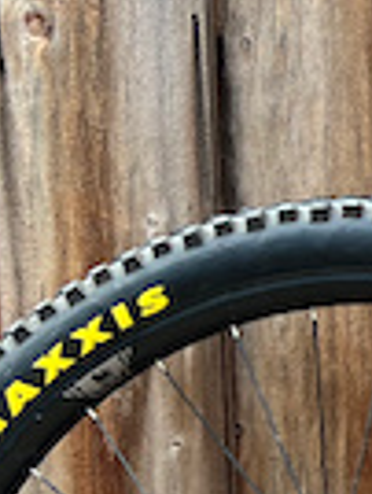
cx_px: 1215
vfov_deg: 12.7
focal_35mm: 155
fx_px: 2214
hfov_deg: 7.9
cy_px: 365
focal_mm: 5.7
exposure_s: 1/526
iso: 50
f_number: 1.5
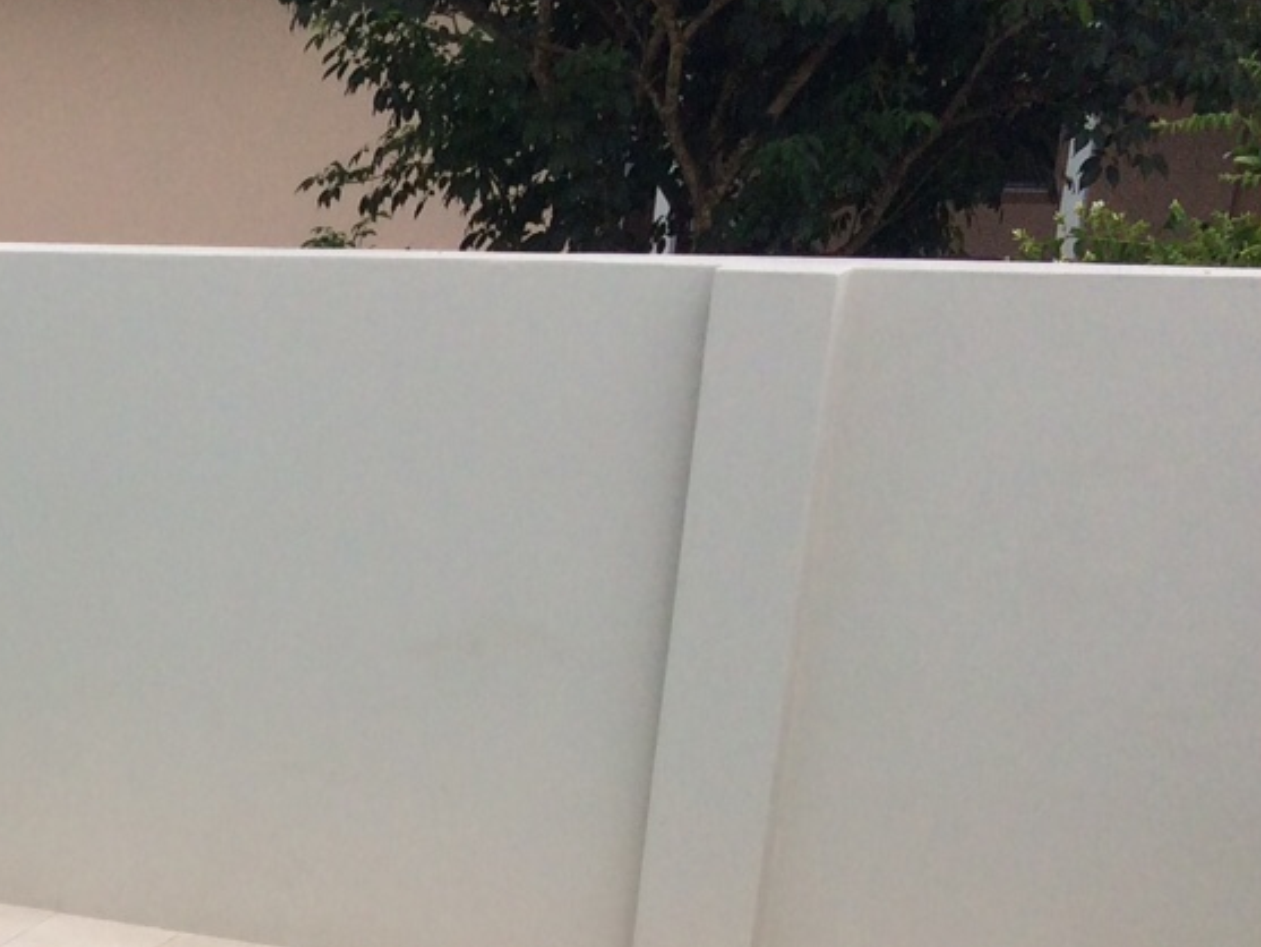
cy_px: 1280
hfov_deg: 20.1
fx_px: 3097
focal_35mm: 85
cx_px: -580
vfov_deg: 16.3
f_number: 2.2
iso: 32
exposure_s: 1/1466
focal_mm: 4.15
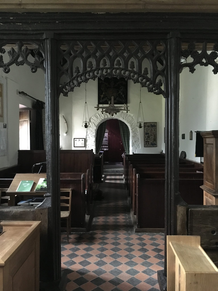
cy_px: 146
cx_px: 109
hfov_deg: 48.2
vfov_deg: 61.7
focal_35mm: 29
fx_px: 244
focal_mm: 4.15
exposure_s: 1/17
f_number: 2.2
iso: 500
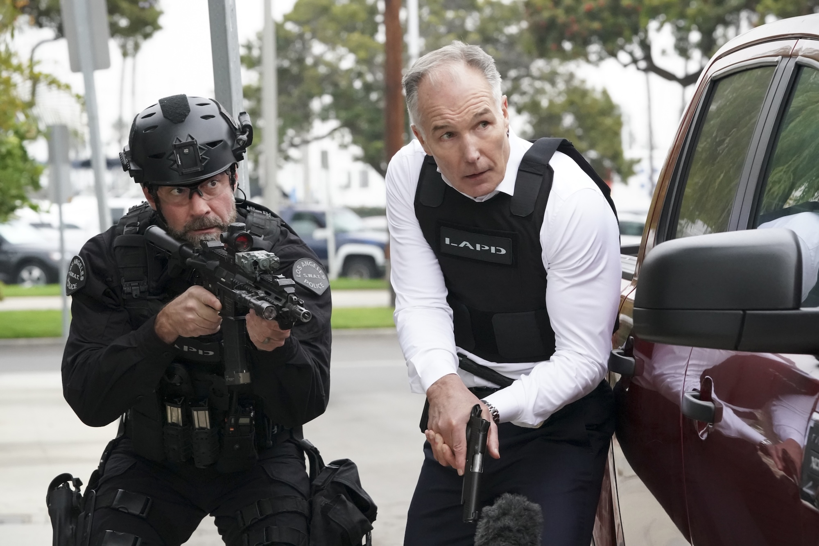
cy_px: 273
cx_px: 410
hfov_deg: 10.7
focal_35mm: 192
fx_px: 4367
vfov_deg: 7.2
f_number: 13
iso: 8000
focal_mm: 192
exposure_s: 1/500
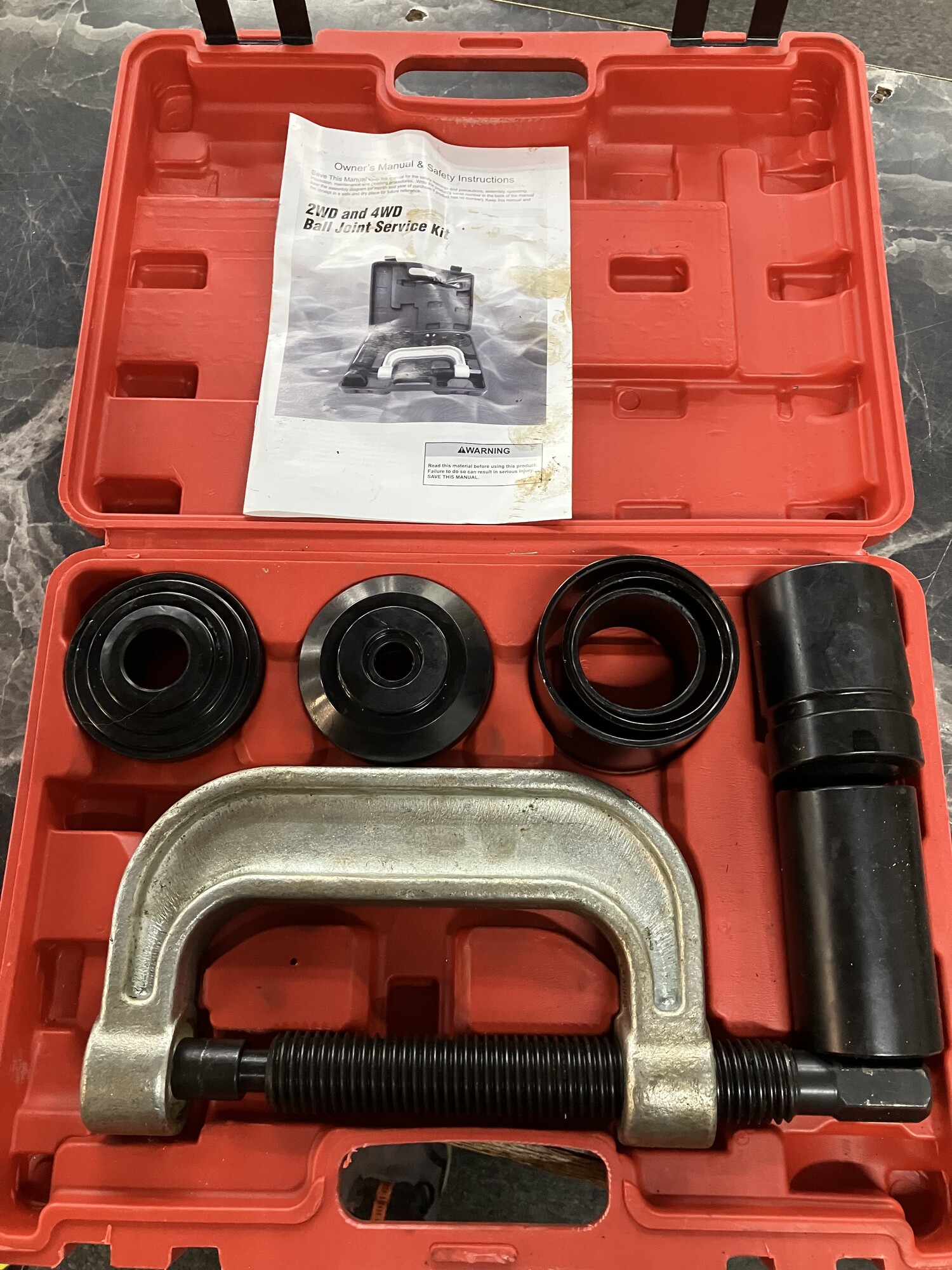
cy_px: 635
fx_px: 1027
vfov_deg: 63.4
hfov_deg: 49.7
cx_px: 476
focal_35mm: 28
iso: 320
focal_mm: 3.99
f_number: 1.8
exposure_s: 1/40
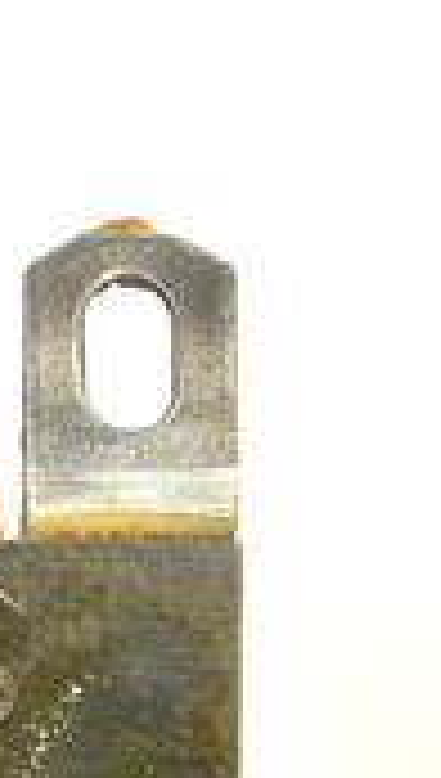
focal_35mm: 261
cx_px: -436
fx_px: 5397
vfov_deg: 8.2
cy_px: 854
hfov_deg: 4.6
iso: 200
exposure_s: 1/200
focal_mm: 48
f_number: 13
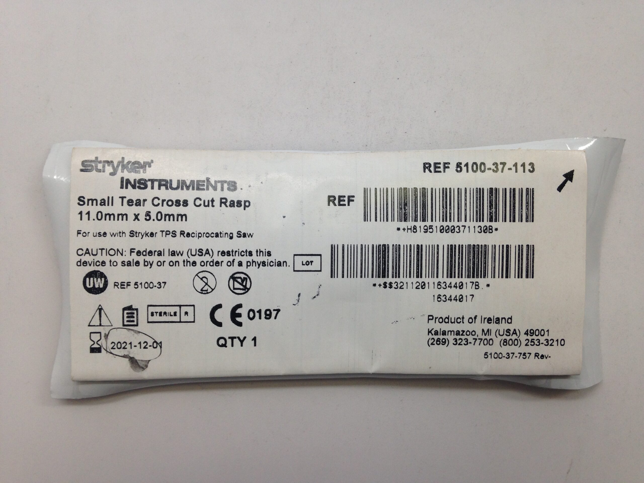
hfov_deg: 55.4
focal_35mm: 33
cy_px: 242
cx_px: 322
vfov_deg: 42.9
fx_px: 614
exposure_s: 1/60
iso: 64
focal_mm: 4.12
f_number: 2.4
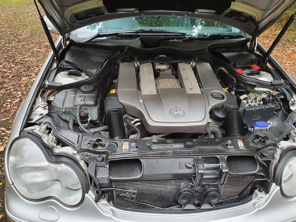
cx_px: 148
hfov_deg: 67.3
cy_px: 111
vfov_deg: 53.1
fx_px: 222
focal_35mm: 26
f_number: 2.4
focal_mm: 4.32
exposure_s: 1/100
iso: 320
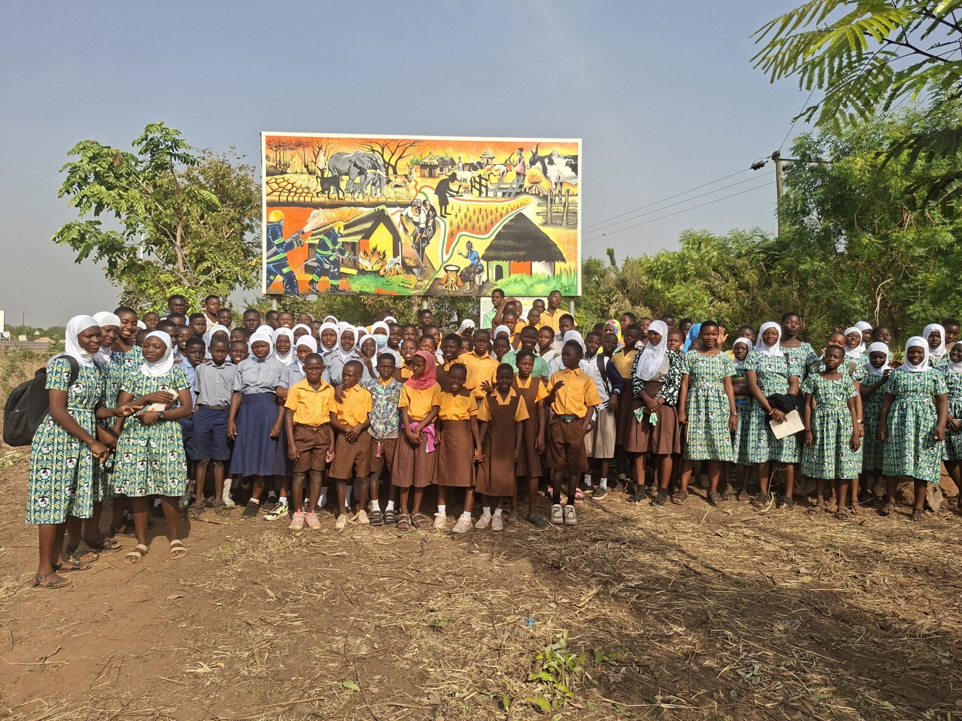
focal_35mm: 23
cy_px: 360
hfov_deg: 73.9
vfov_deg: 58.9
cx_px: 481
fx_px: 639
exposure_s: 1/1681
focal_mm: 5.54
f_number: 1.8
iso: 50
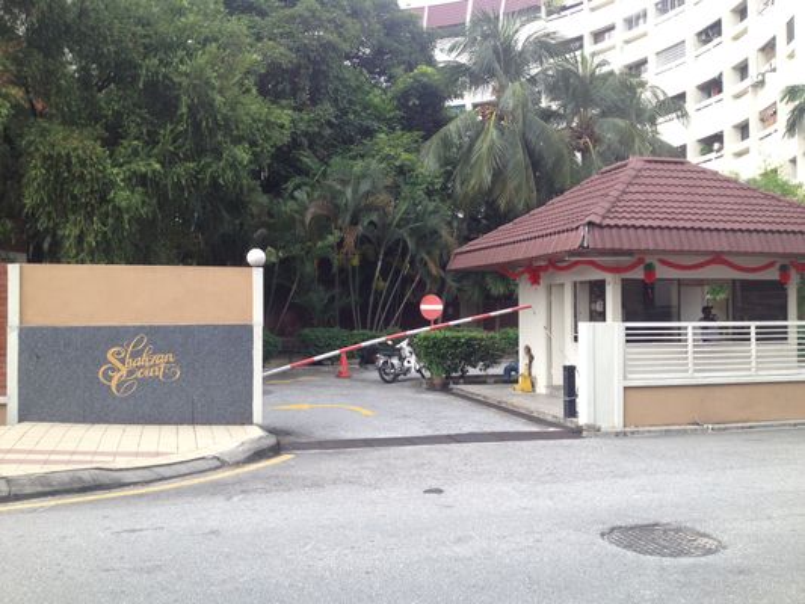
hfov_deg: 52.6
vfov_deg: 40.7
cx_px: 402
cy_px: 302
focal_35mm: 35
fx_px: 814
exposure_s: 1/167
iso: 50
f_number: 2.4
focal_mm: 4.28
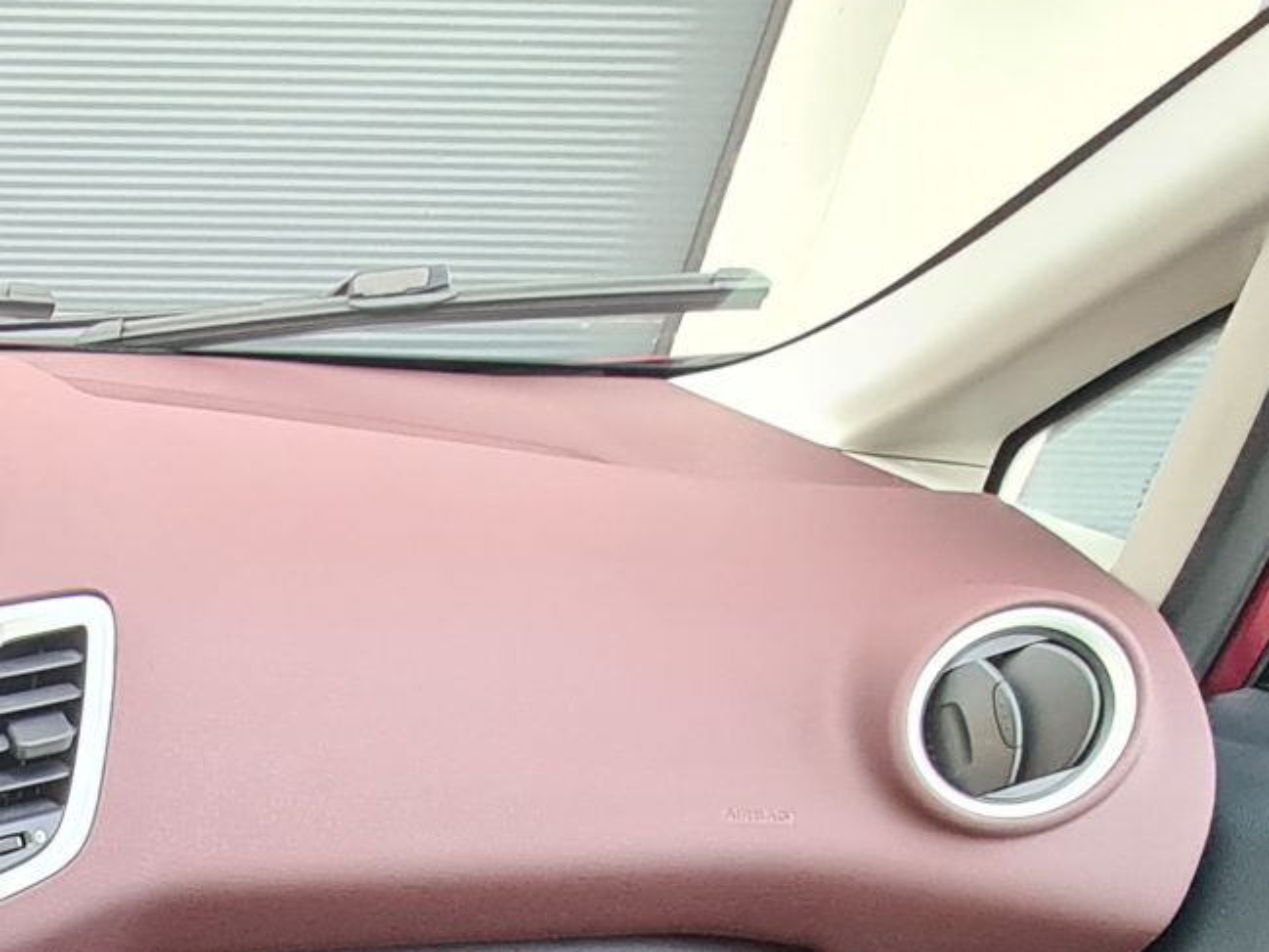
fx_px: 1503
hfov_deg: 34.1
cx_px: -344
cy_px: 1478
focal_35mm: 41
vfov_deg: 25.2
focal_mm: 2.2
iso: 320
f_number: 2.2
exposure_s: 1/50
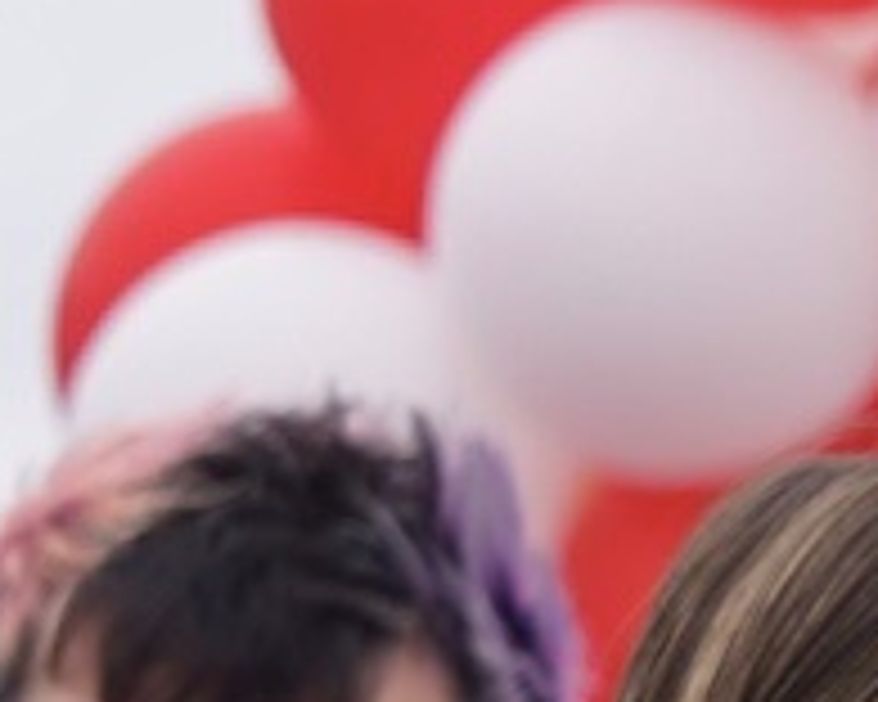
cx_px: 3571
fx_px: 14344
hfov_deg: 3.3
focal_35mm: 552
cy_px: 927
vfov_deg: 2.8
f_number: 2.8
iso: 125
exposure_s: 1/800
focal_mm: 71
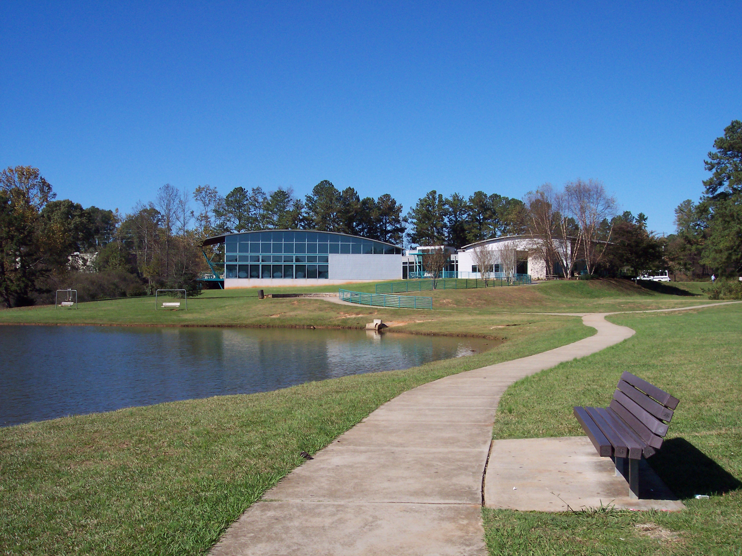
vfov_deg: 37.7
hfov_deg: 49.0
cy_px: 278
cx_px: 371
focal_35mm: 38
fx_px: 814
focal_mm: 8
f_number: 4.8
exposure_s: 1/700
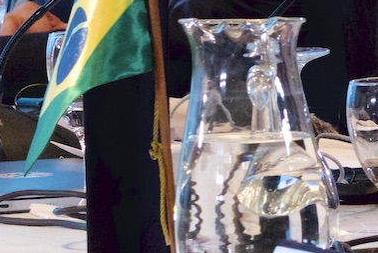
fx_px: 9201
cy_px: -108
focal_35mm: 876
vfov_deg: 1.6
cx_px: 780
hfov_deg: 2.3
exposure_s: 1/160
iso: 6400
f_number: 5.6
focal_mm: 108
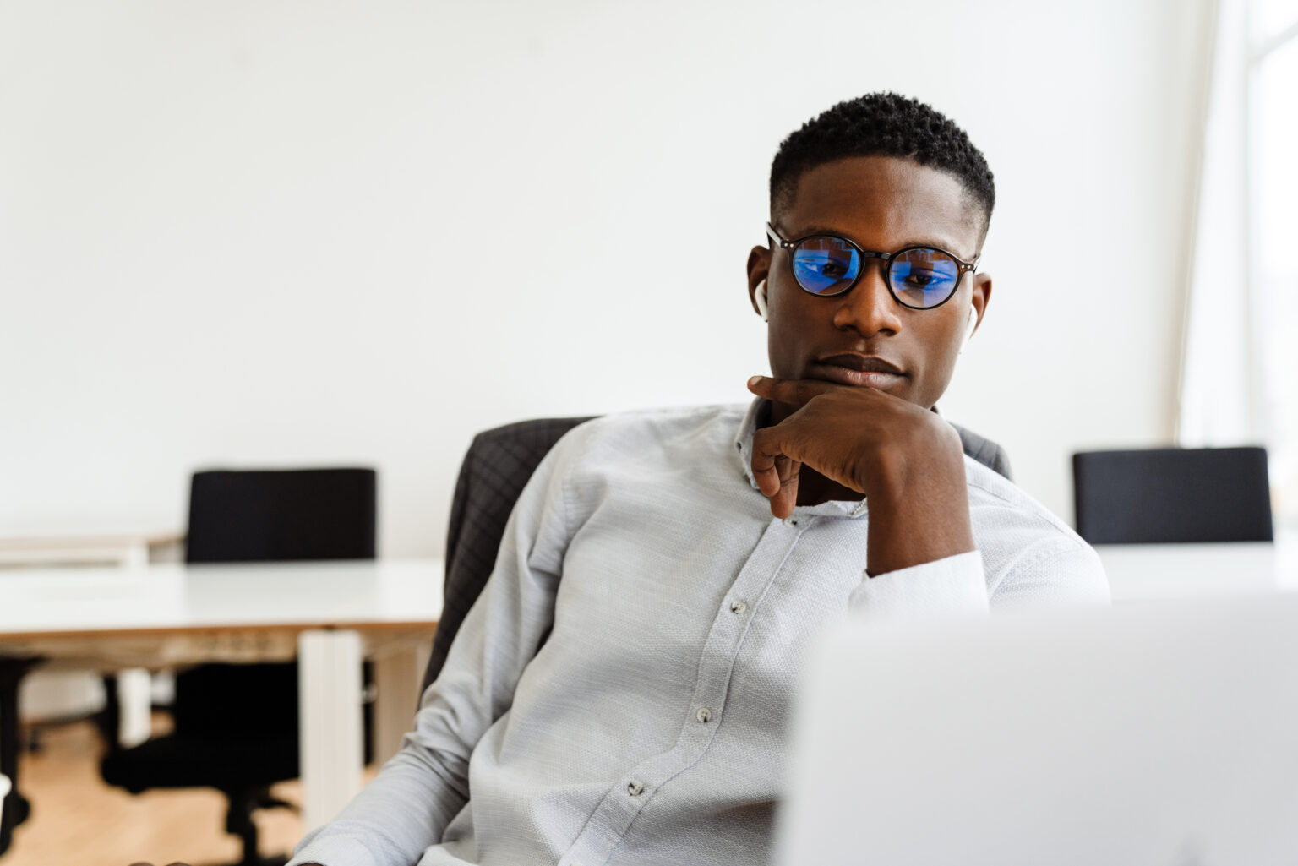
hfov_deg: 41.9
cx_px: 649
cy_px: 433
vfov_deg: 28.7
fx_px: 1695
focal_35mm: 47
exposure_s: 1/250
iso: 500
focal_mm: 47
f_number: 2.8
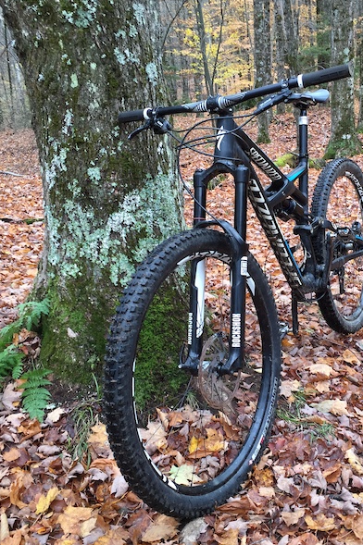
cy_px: 272
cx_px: 252
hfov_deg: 32.2
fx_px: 621
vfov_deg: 47.4
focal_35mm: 41
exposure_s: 1/120
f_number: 2.2
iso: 50
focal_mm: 4.15
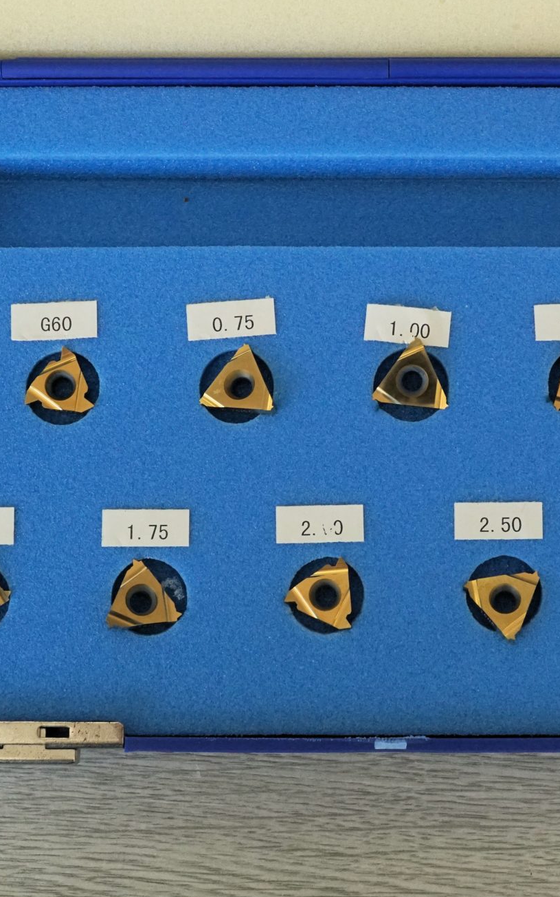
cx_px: 381
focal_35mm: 72
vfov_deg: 28.6
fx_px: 1758
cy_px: 441
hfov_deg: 18.0
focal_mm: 30
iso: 1000
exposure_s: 1/200
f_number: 13
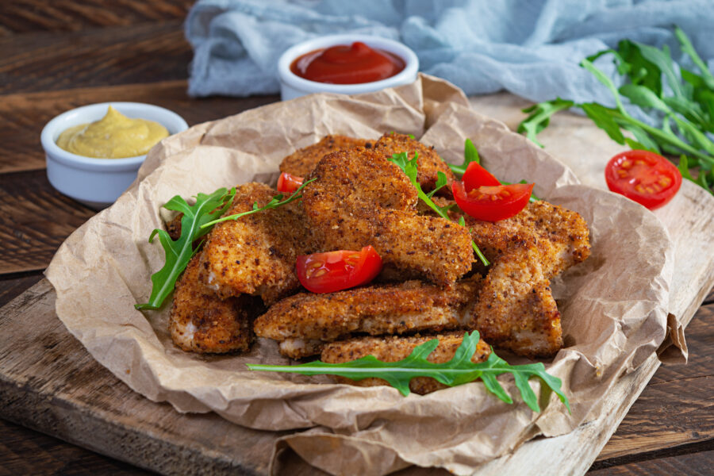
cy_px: 238
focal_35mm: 82
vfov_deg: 16.6
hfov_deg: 24.6
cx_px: 357
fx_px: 1636
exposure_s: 1/100
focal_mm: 55
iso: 100
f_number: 7.1
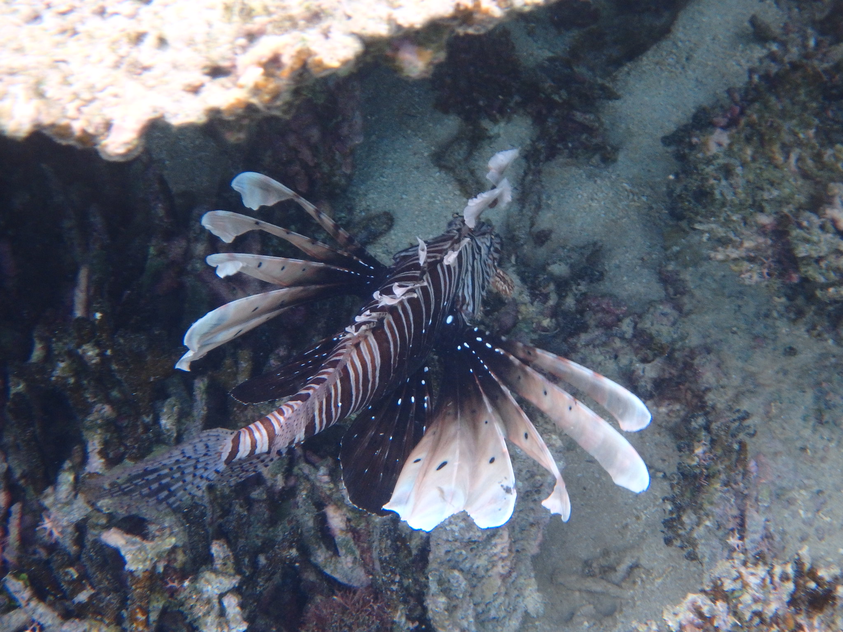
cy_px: 316
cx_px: 422
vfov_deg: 25.7
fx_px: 1388
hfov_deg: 33.8
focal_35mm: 57
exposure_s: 1/60
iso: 250
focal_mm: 10.1
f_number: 5.1
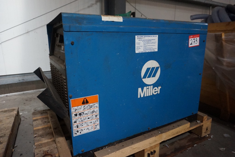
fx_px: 157
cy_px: 78
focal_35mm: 24
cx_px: 118
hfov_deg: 73.7
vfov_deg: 53.1
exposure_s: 1/160
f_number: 3.5
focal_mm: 16
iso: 3200
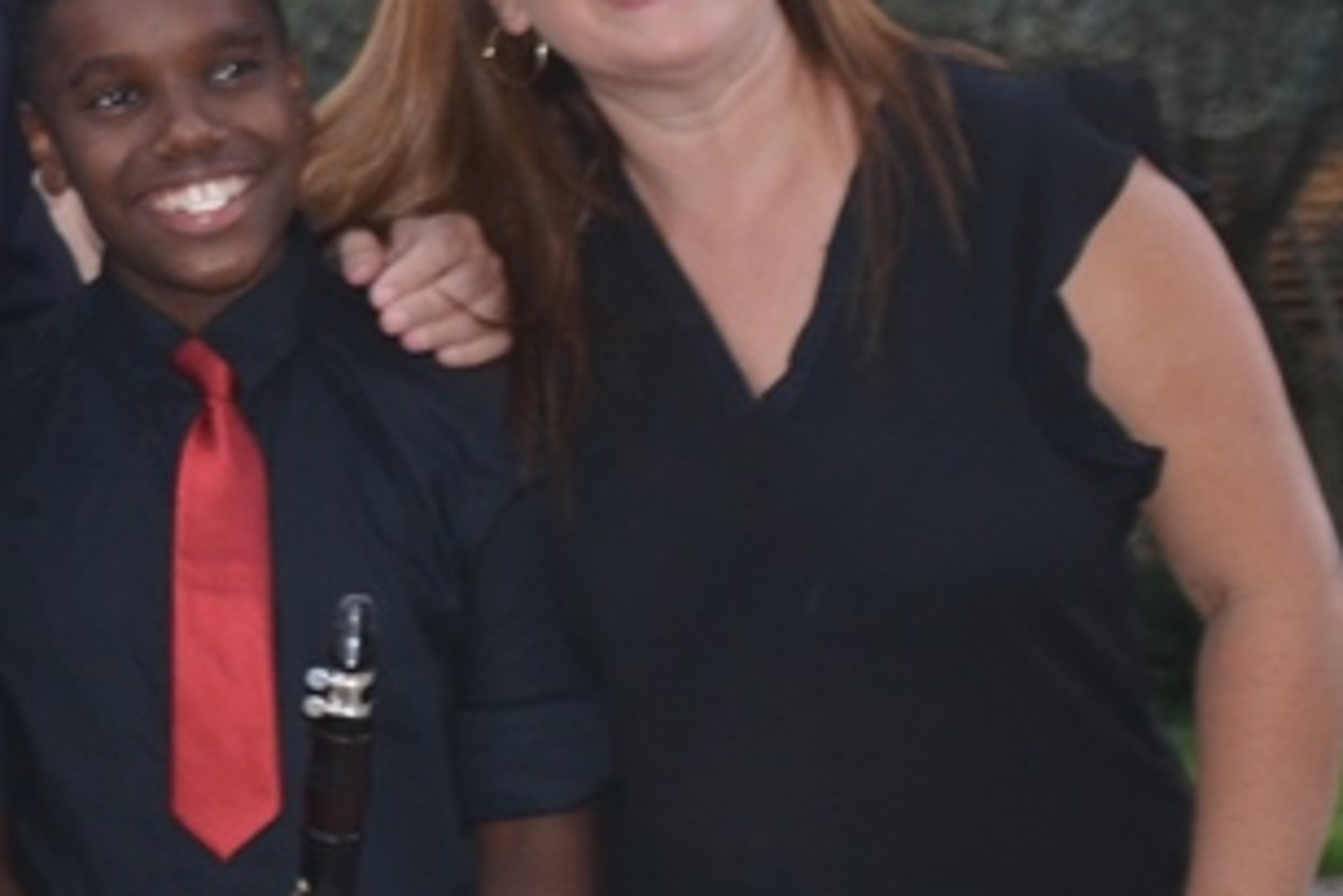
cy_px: 498
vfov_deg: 13.7
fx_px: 3732
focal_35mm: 100
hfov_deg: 18.4
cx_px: -582
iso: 400
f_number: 3.5
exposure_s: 1/80
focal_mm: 20
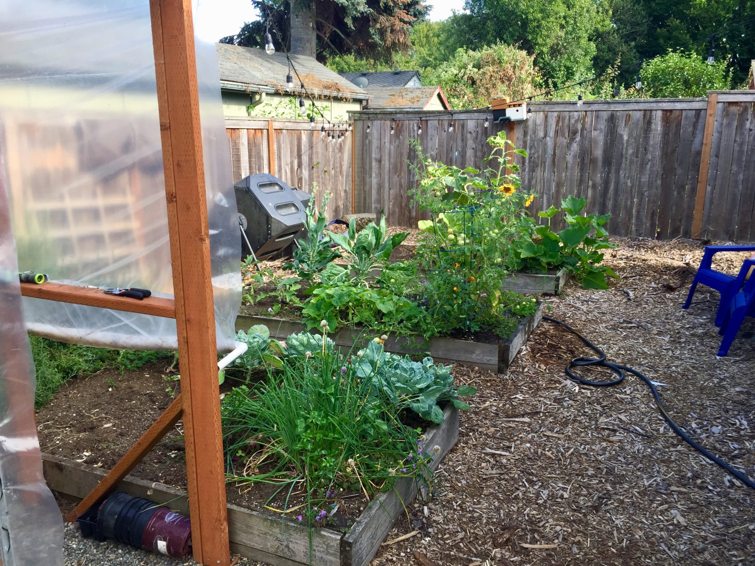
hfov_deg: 61.7
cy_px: 283
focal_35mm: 29
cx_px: 378
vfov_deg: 48.2
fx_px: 633
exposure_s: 1/220
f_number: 2.2
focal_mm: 4.15
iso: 32
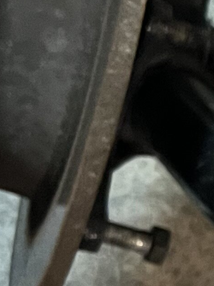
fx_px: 1368
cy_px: 344
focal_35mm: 166
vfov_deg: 11.7
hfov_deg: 8.2
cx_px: 533
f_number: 1.5
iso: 500
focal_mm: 5.7
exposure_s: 1/40
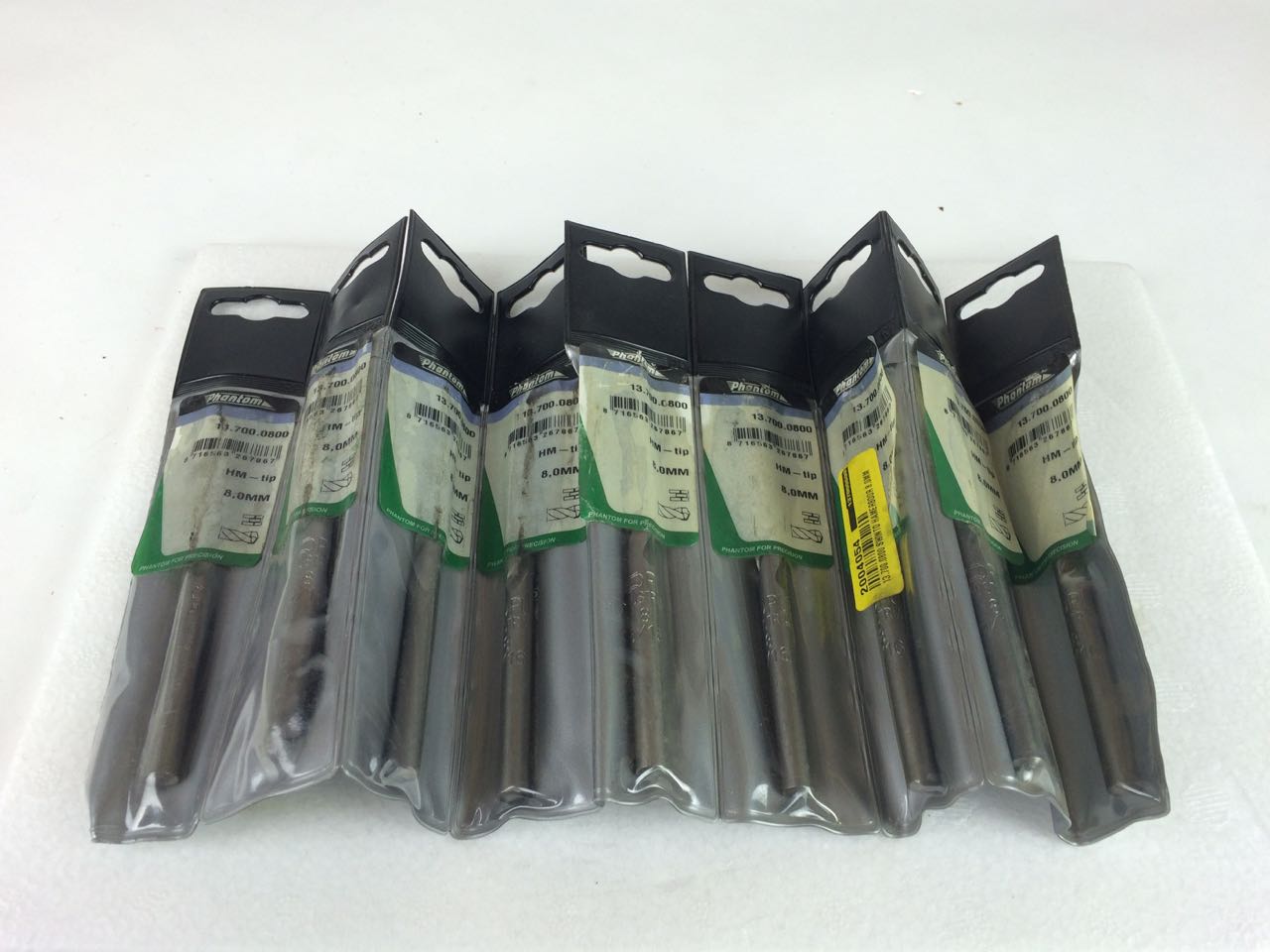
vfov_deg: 48.2
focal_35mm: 29
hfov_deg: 61.7
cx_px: 635
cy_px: 476
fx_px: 1064
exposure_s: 1/120
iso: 50
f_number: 2.2
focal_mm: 4.15
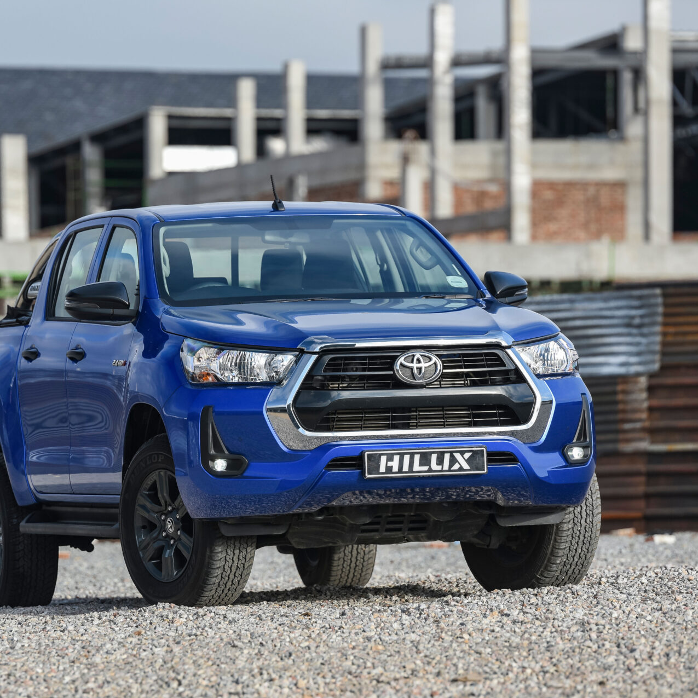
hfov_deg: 6.8
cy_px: 350
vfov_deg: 6.8
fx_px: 5840
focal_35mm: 256
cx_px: 289
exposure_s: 1/800
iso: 400
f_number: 4
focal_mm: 200
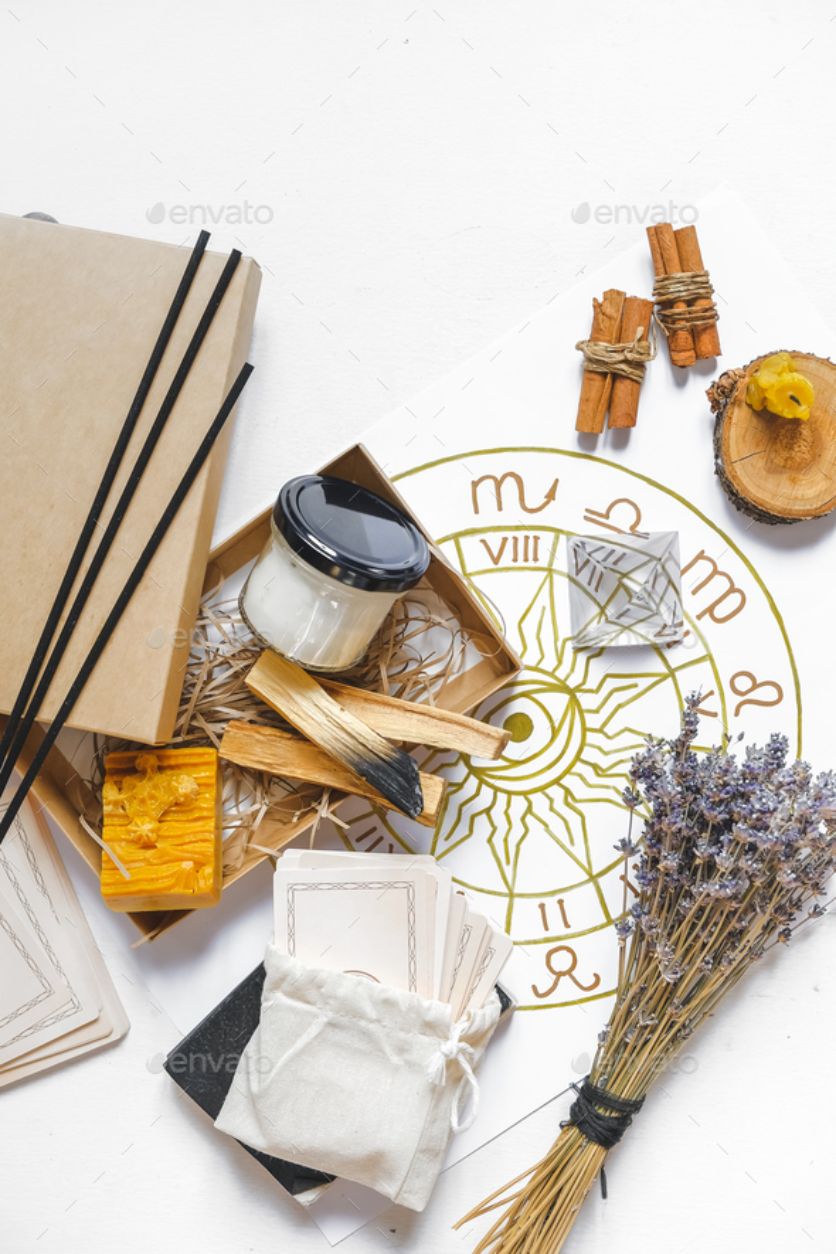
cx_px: 418
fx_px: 1707
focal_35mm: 49
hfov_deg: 27.5
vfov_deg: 40.3
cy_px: 627
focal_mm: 32.9
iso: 160
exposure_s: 1/60
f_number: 3.6
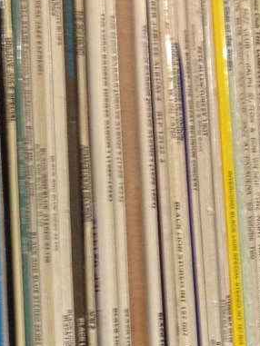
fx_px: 1641
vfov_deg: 11.4
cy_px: 564
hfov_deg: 9.0
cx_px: 271
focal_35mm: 164
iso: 125
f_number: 2.4
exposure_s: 1/20
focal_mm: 4.28
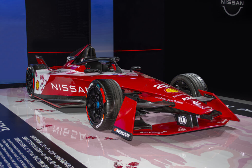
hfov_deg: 41.1
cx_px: 126
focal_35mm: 48
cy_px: 84
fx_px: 336
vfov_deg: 28.1
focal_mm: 32
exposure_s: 1/200
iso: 200
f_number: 5
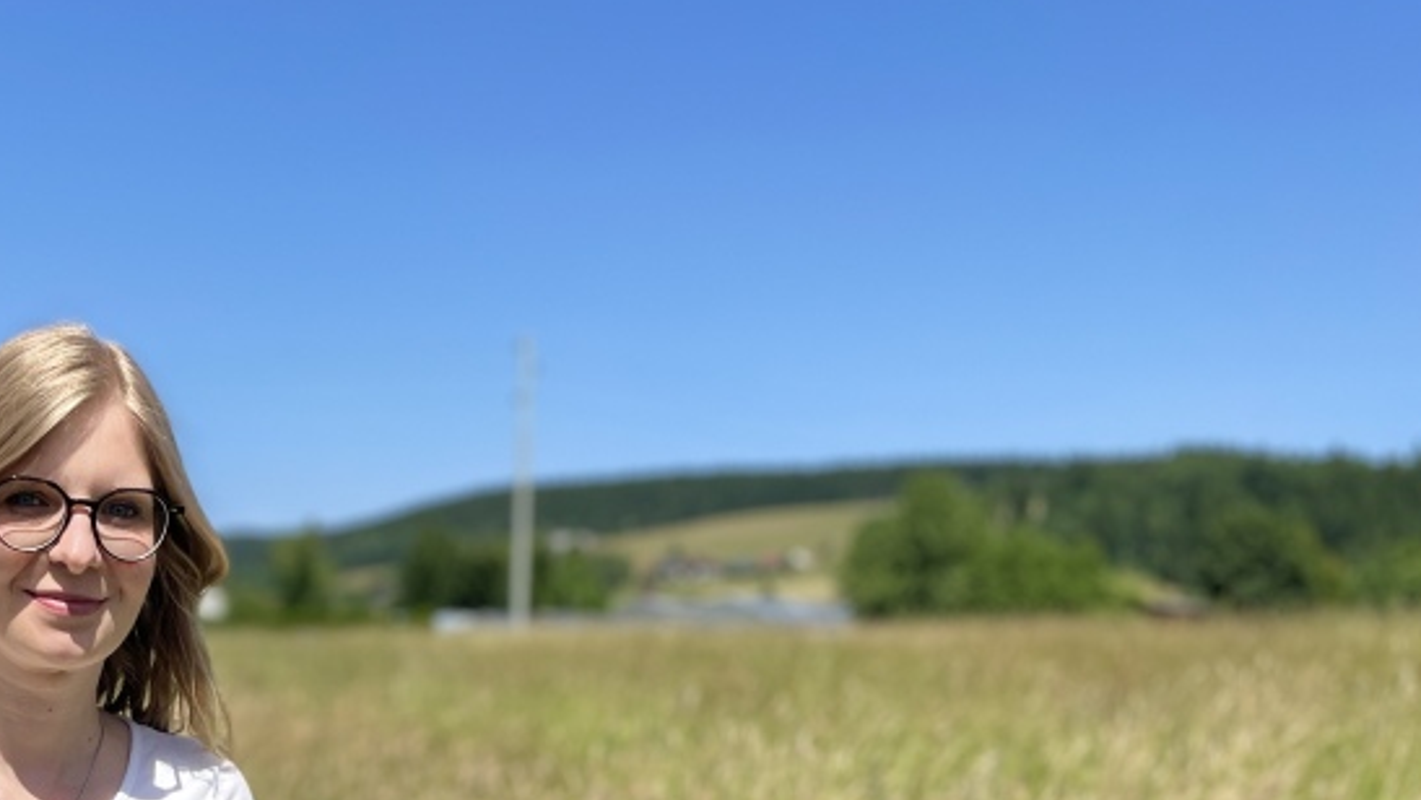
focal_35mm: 53
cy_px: 878
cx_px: 130
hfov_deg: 36.6
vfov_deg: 21.5
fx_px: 1997
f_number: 1.6
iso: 50
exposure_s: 1/4831
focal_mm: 4.2
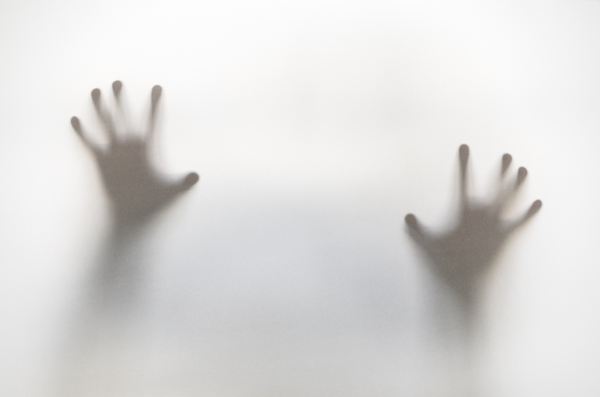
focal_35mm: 75
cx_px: 300
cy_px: 198
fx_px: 1247
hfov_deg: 27.1
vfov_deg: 18.1
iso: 100
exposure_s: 1/200
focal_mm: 50
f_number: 1.8
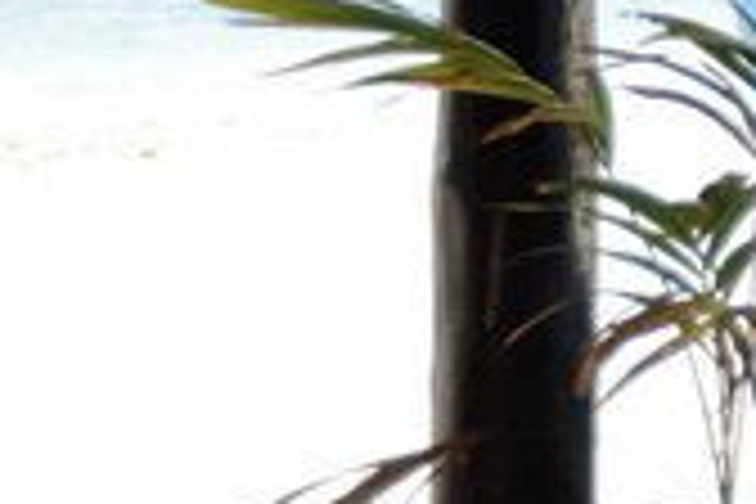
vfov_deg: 4.4
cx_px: 1184
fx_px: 6509
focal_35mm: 310
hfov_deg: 6.5
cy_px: 160
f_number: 5.6
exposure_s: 1/350
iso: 250
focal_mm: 58
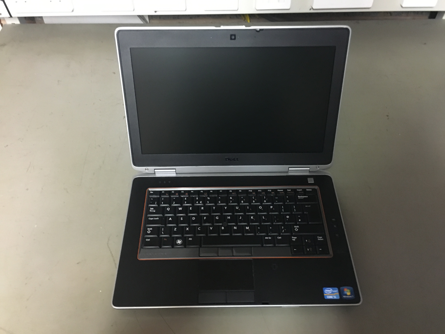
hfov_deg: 61.7
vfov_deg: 48.2
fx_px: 373
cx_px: 222
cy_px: 167
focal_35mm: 29
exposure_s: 1/17
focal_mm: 4.15
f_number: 2.2
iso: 250
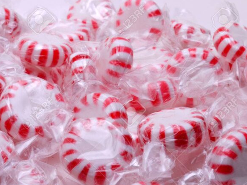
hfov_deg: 16.5
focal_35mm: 119
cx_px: 85
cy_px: 116
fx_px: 849
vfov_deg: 12.4
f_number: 22
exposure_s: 1/160
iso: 200
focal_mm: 45
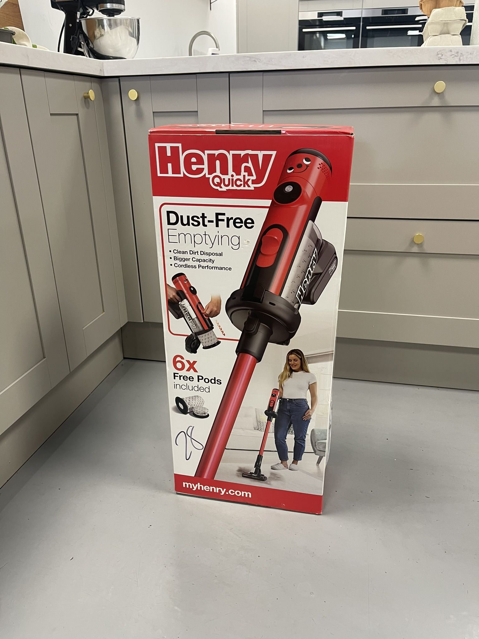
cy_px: 320
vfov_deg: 69.4
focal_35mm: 25
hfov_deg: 54.9
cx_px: 240
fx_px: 461
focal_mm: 5.1
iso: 100
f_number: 1.6
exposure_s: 1/50
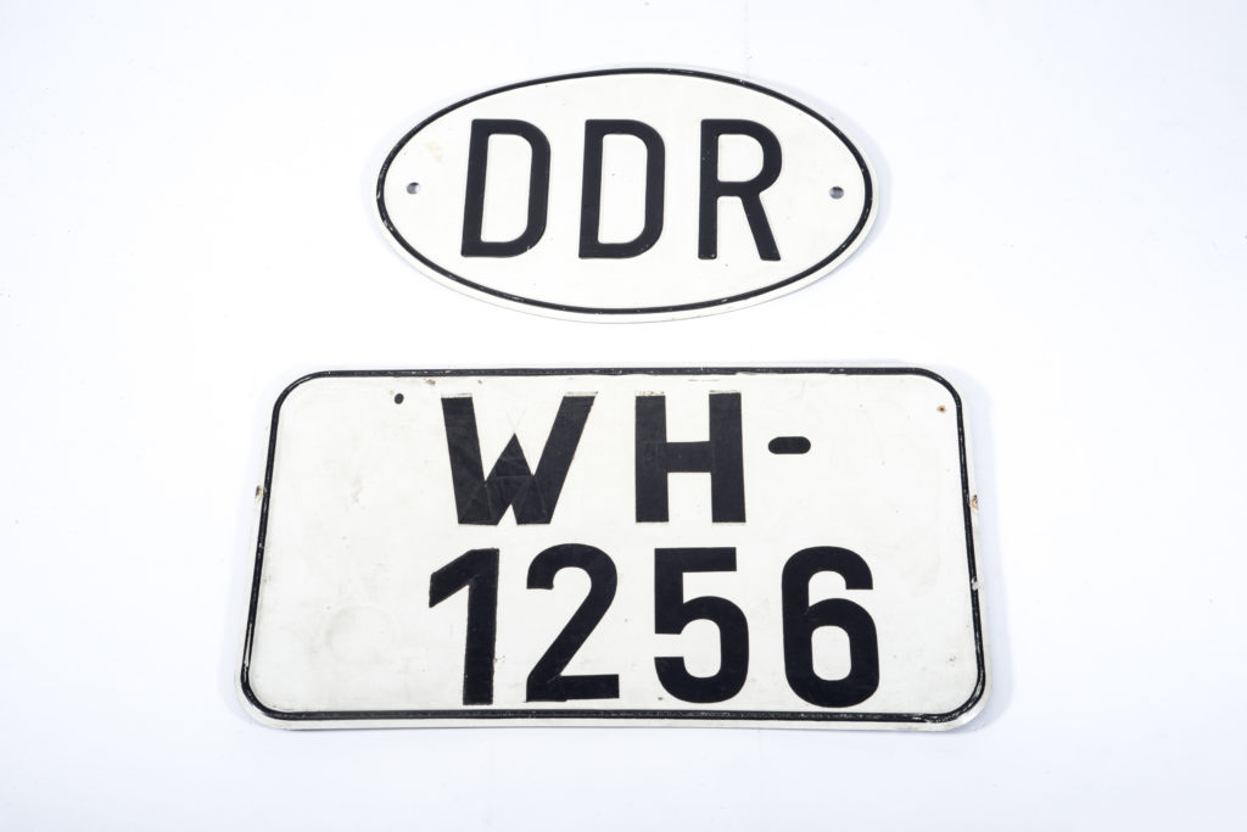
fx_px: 1663
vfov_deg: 28.1
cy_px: 416
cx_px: 624
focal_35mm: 48
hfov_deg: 41.1
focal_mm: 48
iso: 100
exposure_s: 1/200
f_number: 25
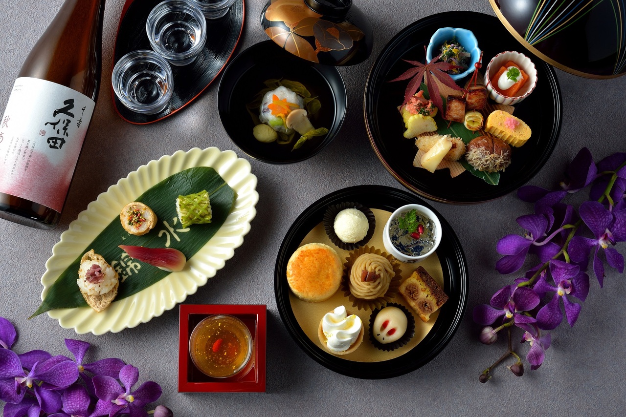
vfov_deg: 23.4
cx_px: 313
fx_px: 1009
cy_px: 208
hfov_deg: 34.5
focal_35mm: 58
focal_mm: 58
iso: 200
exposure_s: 1/100
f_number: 14
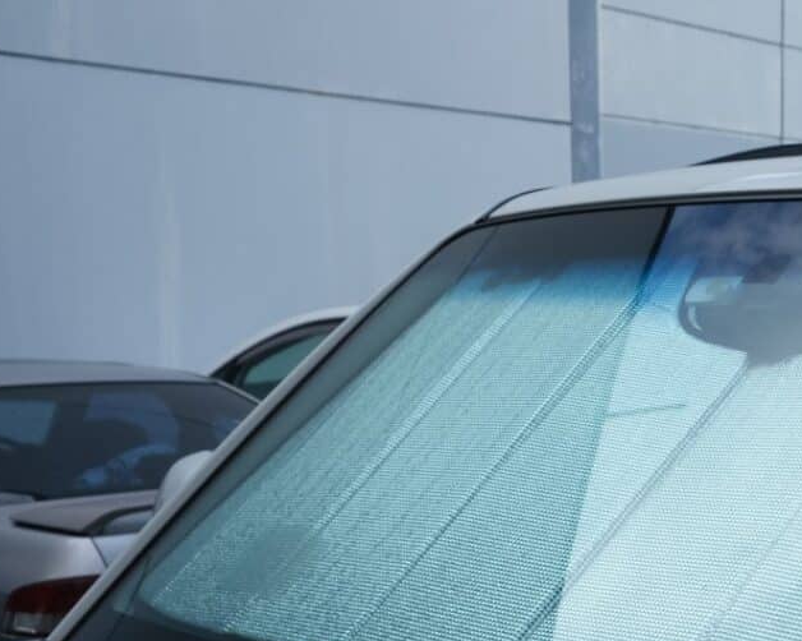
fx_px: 1471
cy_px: 612
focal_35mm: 62
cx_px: 941
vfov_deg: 23.7
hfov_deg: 27.2
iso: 160
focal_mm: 18
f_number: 5.6
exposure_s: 1/300
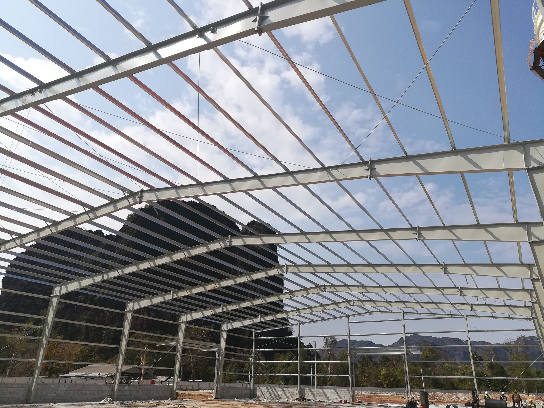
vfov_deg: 53.1
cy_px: 204
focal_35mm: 26
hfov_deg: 67.3
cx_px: 272
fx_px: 409
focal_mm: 3.83
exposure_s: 1/1560
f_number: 2.2
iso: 50
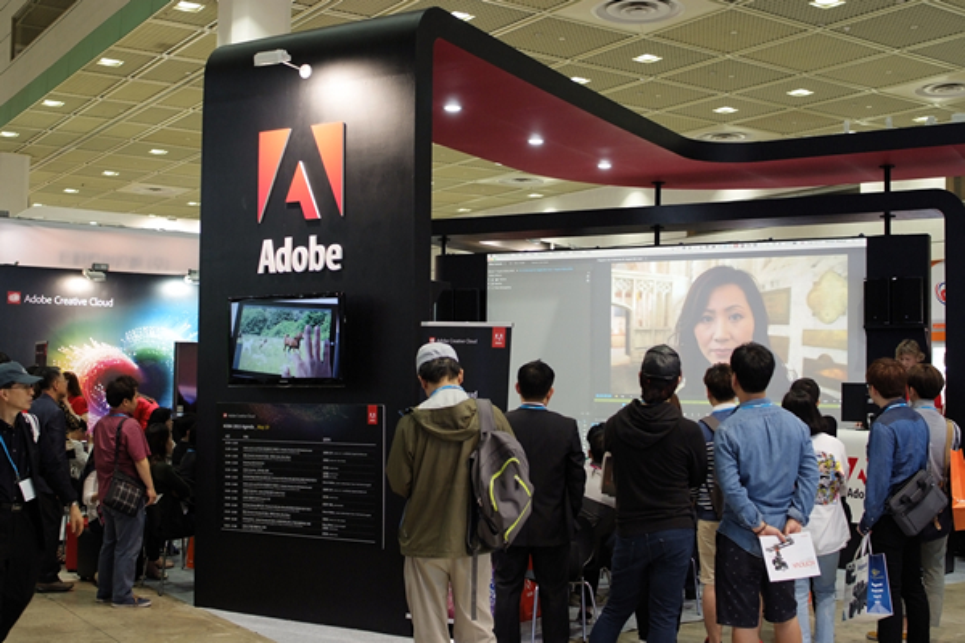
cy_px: 322
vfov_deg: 31.9
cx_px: 482
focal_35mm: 42
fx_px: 1126
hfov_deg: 46.4
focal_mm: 28
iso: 800
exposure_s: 1/100
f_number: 3.2
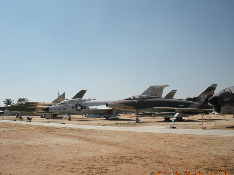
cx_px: 104
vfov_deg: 34.3
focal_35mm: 42
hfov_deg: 44.7
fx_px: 284
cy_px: 92
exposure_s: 1/543
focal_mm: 6.3
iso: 64
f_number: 5.6
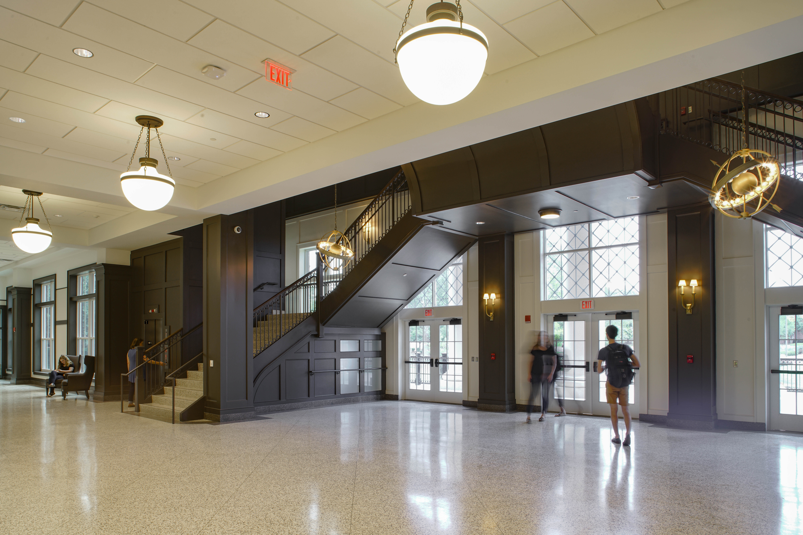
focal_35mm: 24
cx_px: 402
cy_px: 268
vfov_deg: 53.1
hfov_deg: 73.7
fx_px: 535
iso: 100
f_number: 20
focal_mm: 24
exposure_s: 2
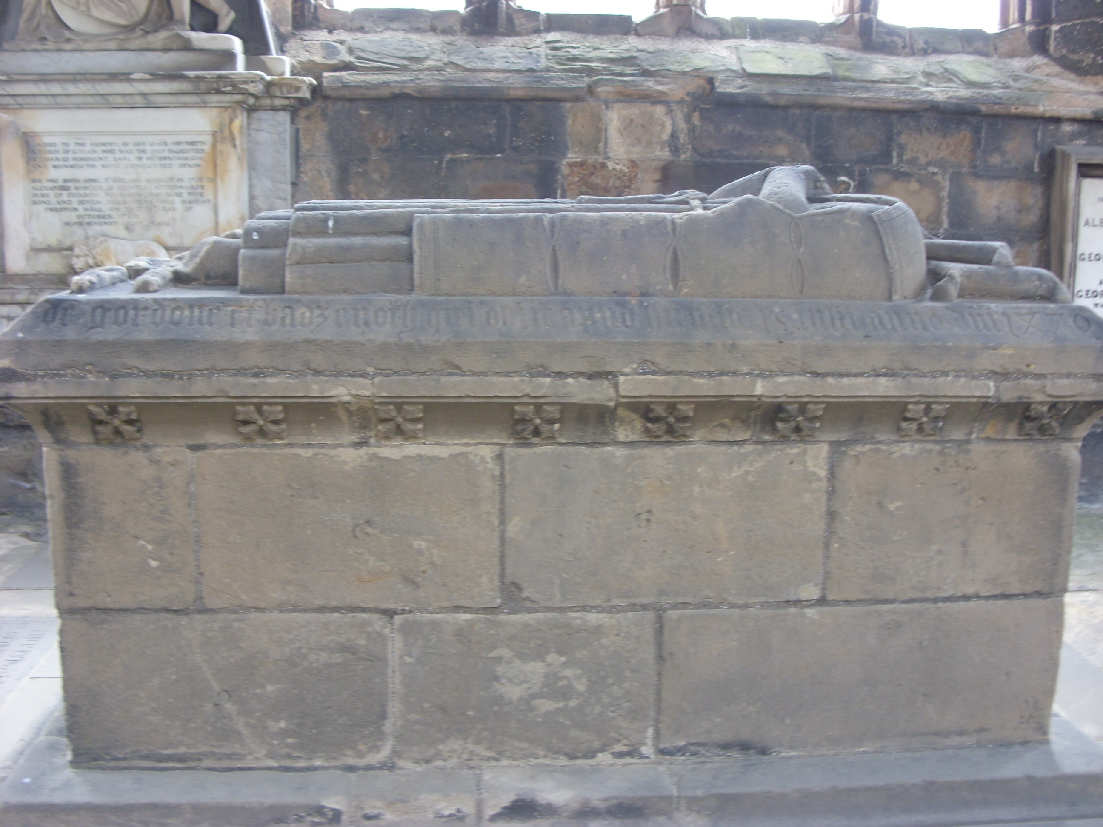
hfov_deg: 49.0
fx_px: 1211
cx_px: 552
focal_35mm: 38
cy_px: 414
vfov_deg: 37.7
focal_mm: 6.3
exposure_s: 1/52
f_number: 2.8
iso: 50
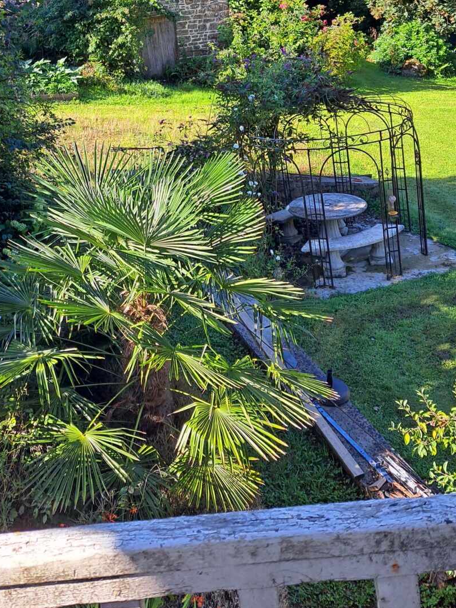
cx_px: 157
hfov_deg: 31.3
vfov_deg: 38.3
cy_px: 55
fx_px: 808
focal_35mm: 46
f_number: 1.8
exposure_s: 1/606
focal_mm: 5.23
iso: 50
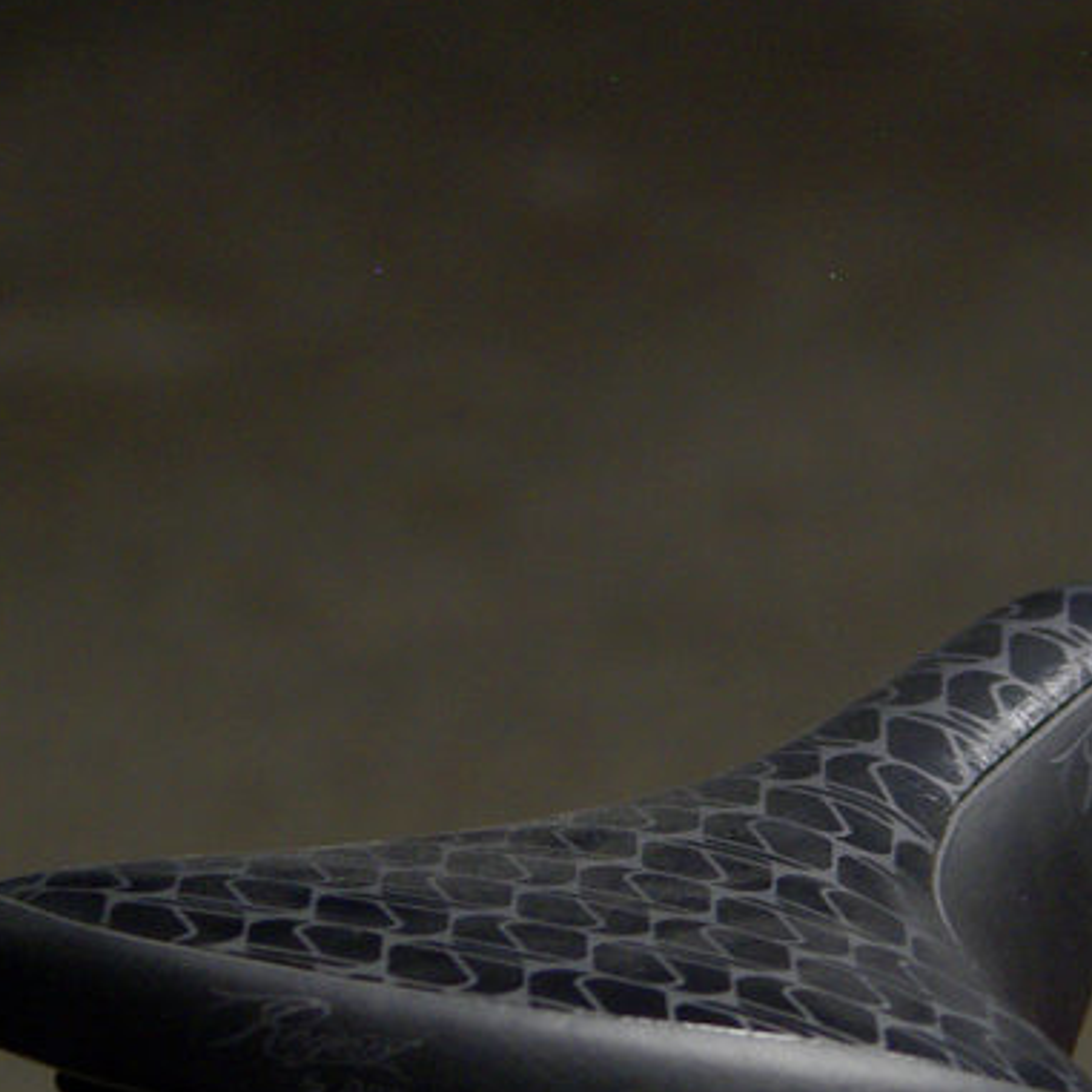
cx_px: 1078
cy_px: 960
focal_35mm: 349
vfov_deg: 5.0
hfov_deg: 5.0
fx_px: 12456
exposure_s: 1/10
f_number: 4.5
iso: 400
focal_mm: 73
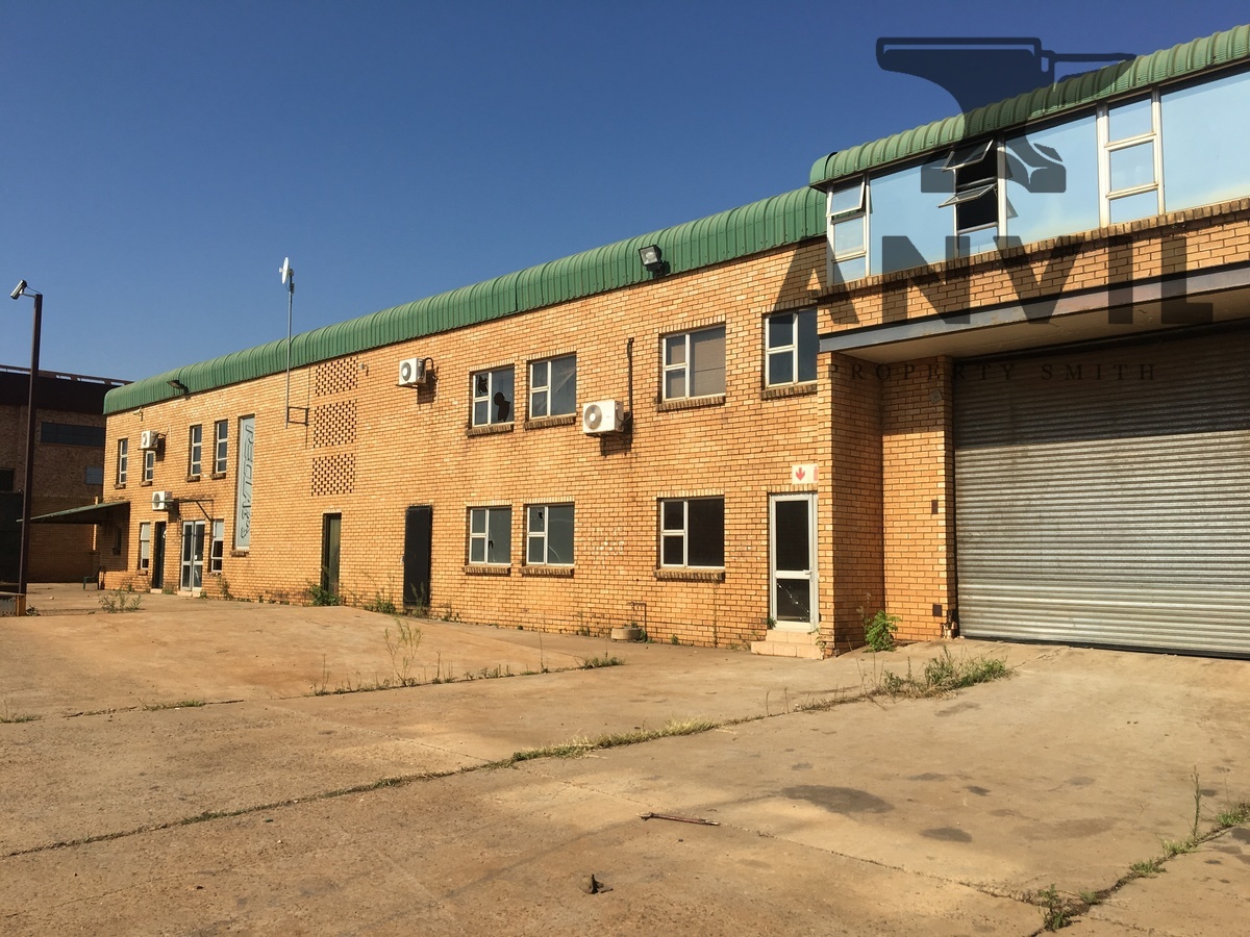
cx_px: 625
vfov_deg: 48.2
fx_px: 1047
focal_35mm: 29
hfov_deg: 61.7
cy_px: 468
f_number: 2.2
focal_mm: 4.15
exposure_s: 1/2331
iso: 25
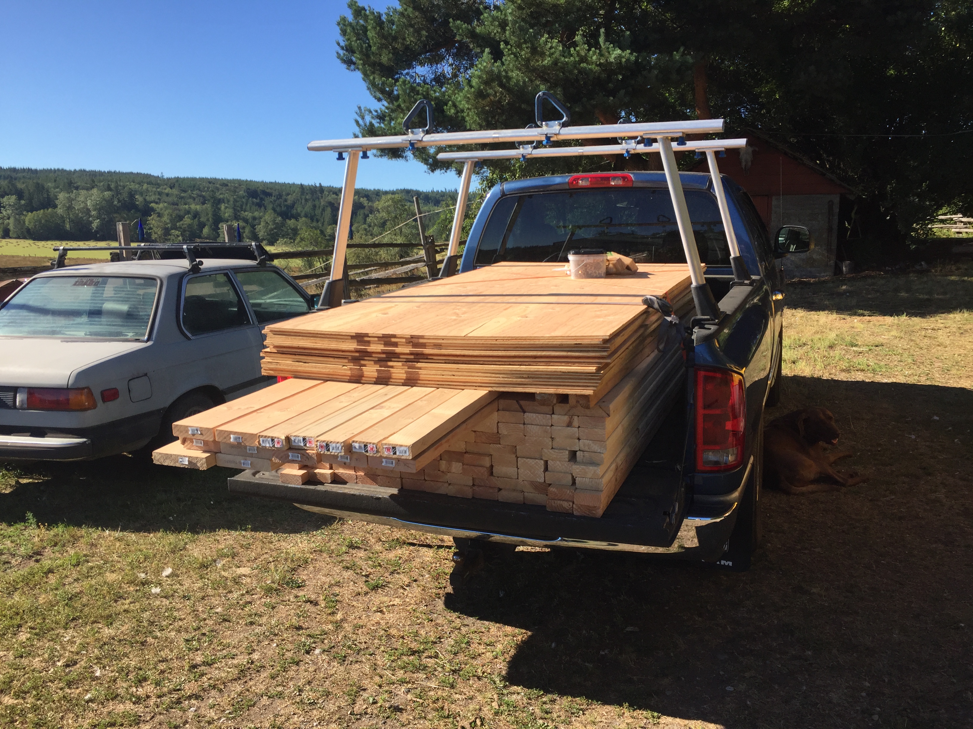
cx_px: 486
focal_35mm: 29
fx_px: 815
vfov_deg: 48.2
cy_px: 364
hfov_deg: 61.7
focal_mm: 4.15
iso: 32
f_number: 2.2
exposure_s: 1/1199
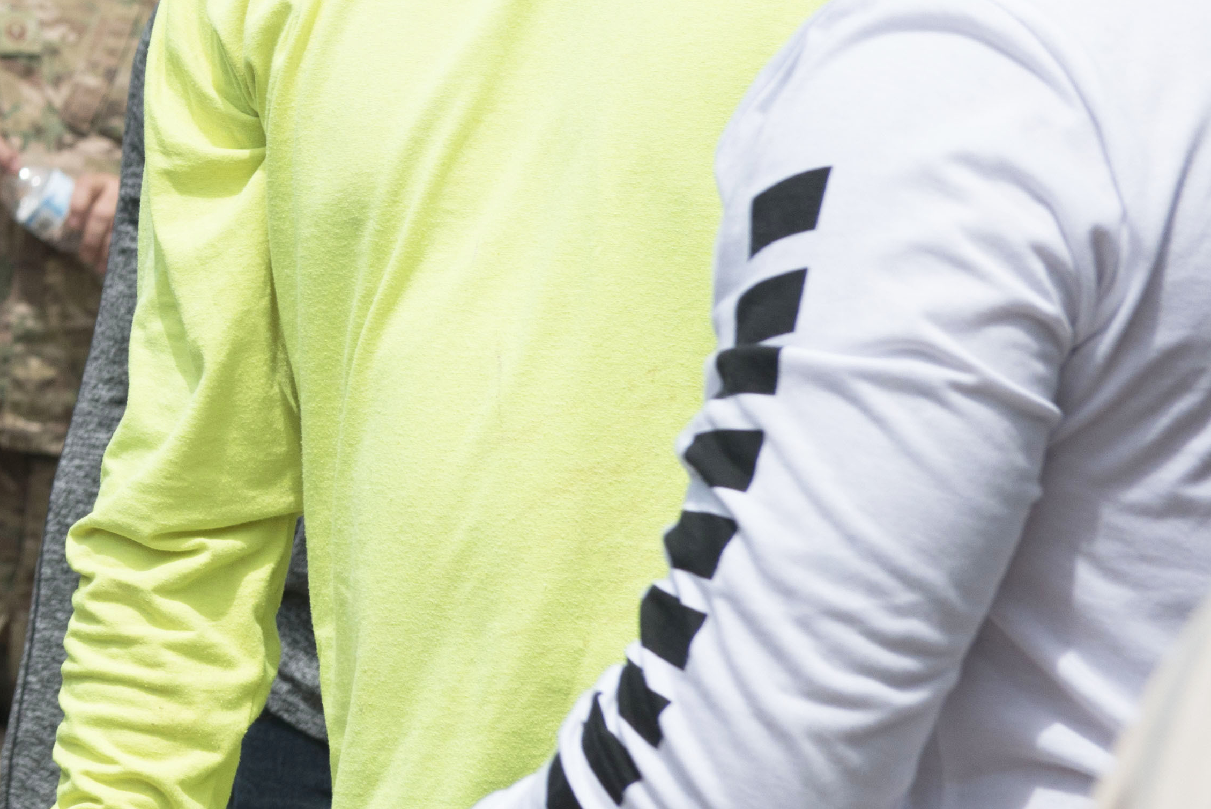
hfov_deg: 9.8
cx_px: -710
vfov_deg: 6.8
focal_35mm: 202
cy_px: -66
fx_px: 6797
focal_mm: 62
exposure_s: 1/4000
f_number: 5.6
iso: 500
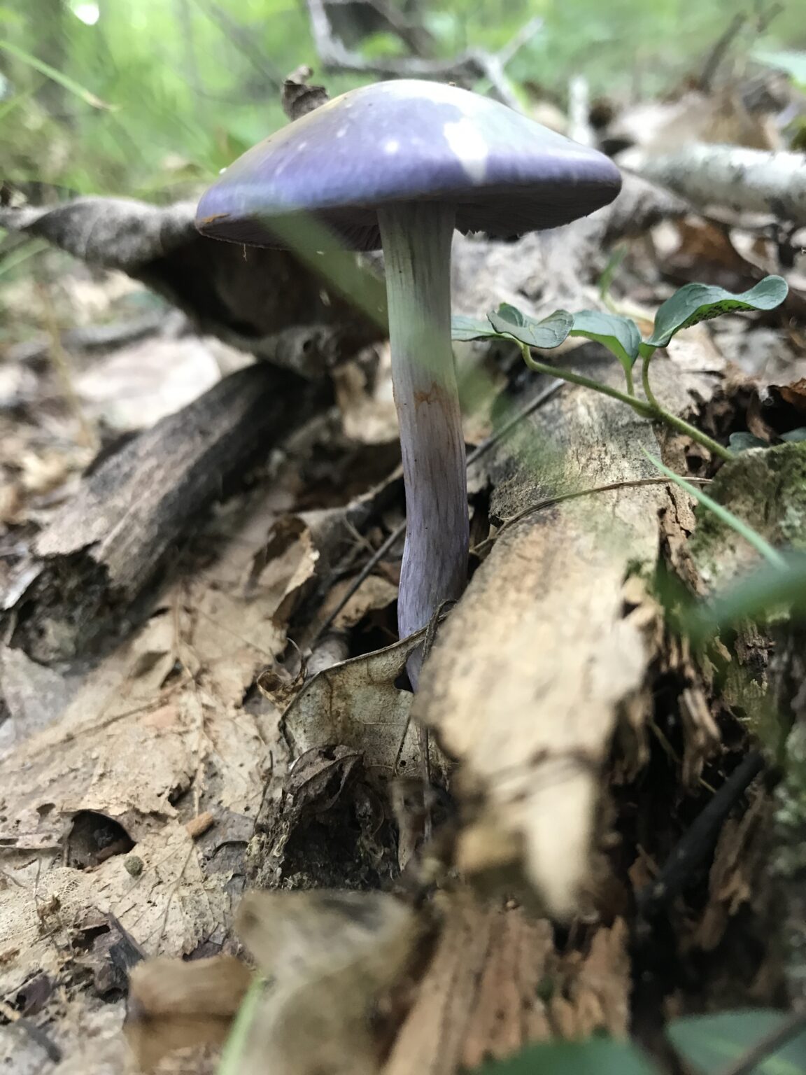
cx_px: 403
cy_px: 538
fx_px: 869
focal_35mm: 28
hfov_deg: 49.7
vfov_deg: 63.4
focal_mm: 3.99
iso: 40
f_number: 1.8
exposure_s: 1/15
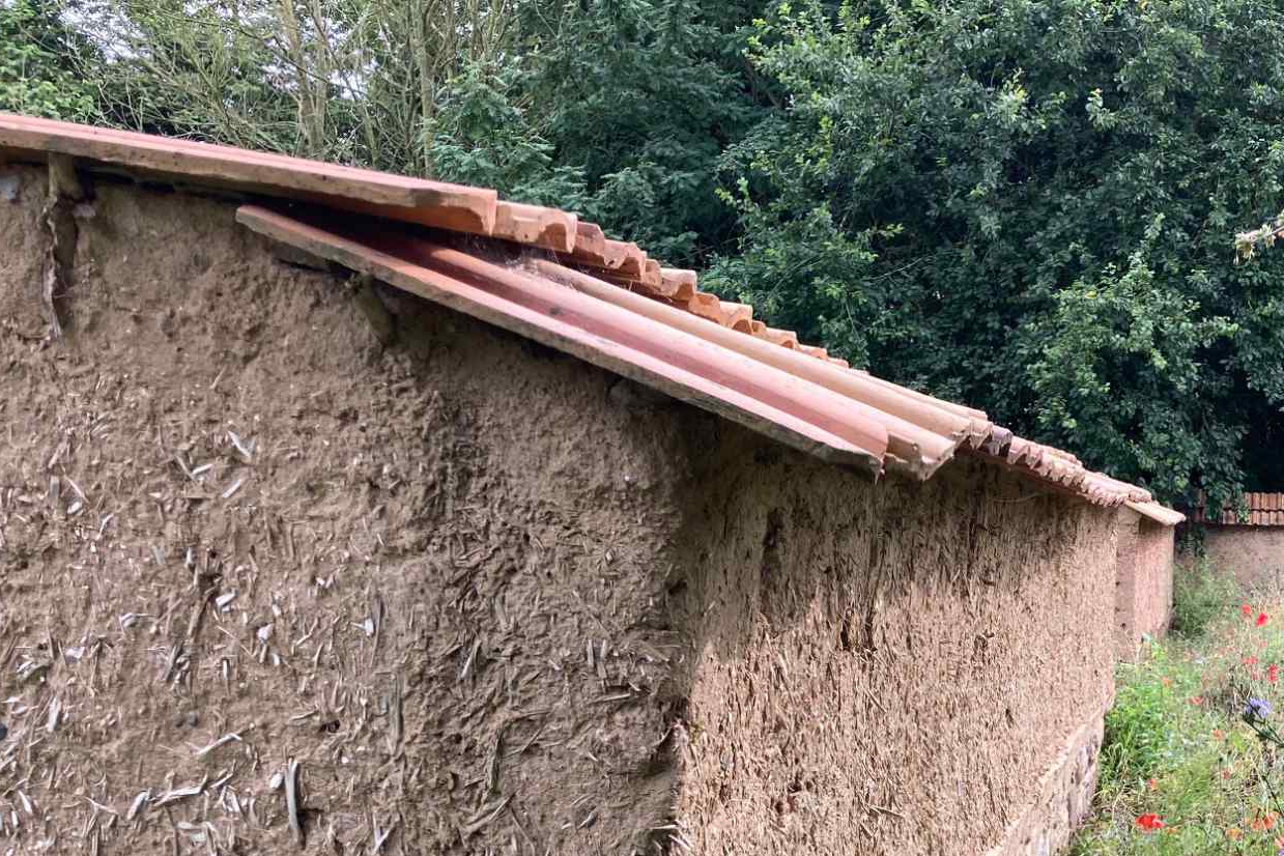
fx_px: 1676
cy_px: 661
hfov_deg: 40.5
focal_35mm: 47
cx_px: 994
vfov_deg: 28.2
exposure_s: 1/322
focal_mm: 4
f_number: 1.8
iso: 20
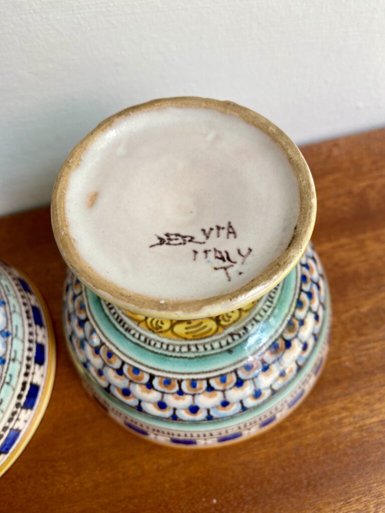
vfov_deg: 67.3
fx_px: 386
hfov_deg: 53.1
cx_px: 192
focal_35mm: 26
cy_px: 256
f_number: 1.8
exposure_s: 1/121
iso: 64
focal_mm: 4.25
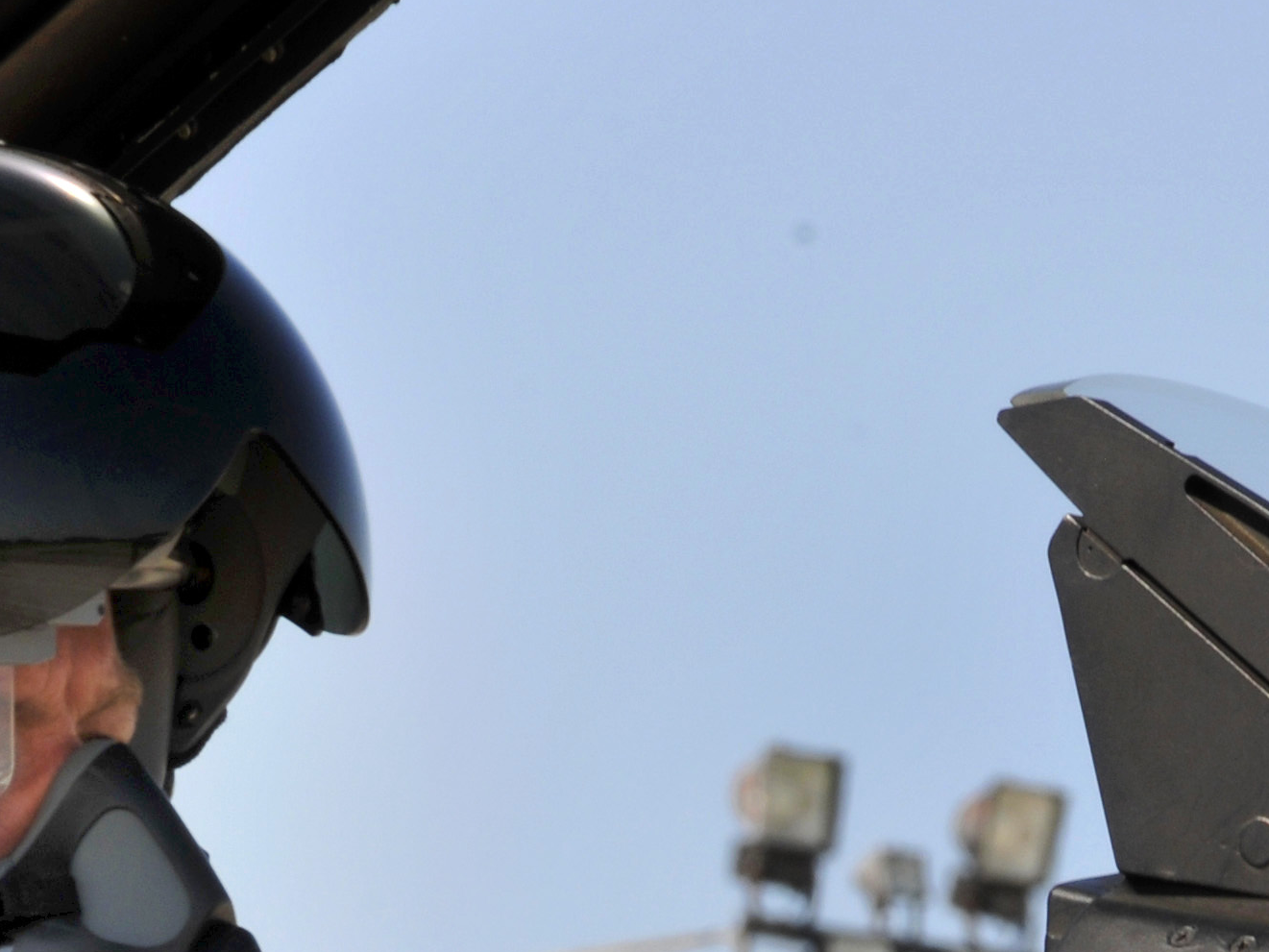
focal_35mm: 933
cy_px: 1035
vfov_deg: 1.6
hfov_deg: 2.1
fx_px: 34206
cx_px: 298
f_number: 22
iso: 200
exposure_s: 1/80
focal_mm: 200
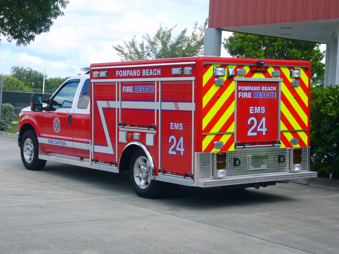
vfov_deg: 20.2
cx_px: 170
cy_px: 127
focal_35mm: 73
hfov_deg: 26.7
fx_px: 715
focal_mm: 12
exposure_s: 1/250
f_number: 4.5
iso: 80
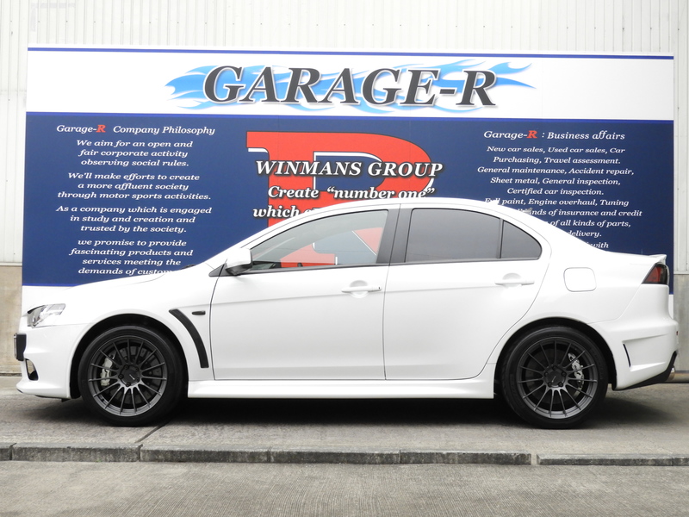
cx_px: 344
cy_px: 258
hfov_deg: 42.1
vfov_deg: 32.2
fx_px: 896
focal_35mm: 45
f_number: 4
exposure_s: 1/30
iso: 320
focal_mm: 8.1
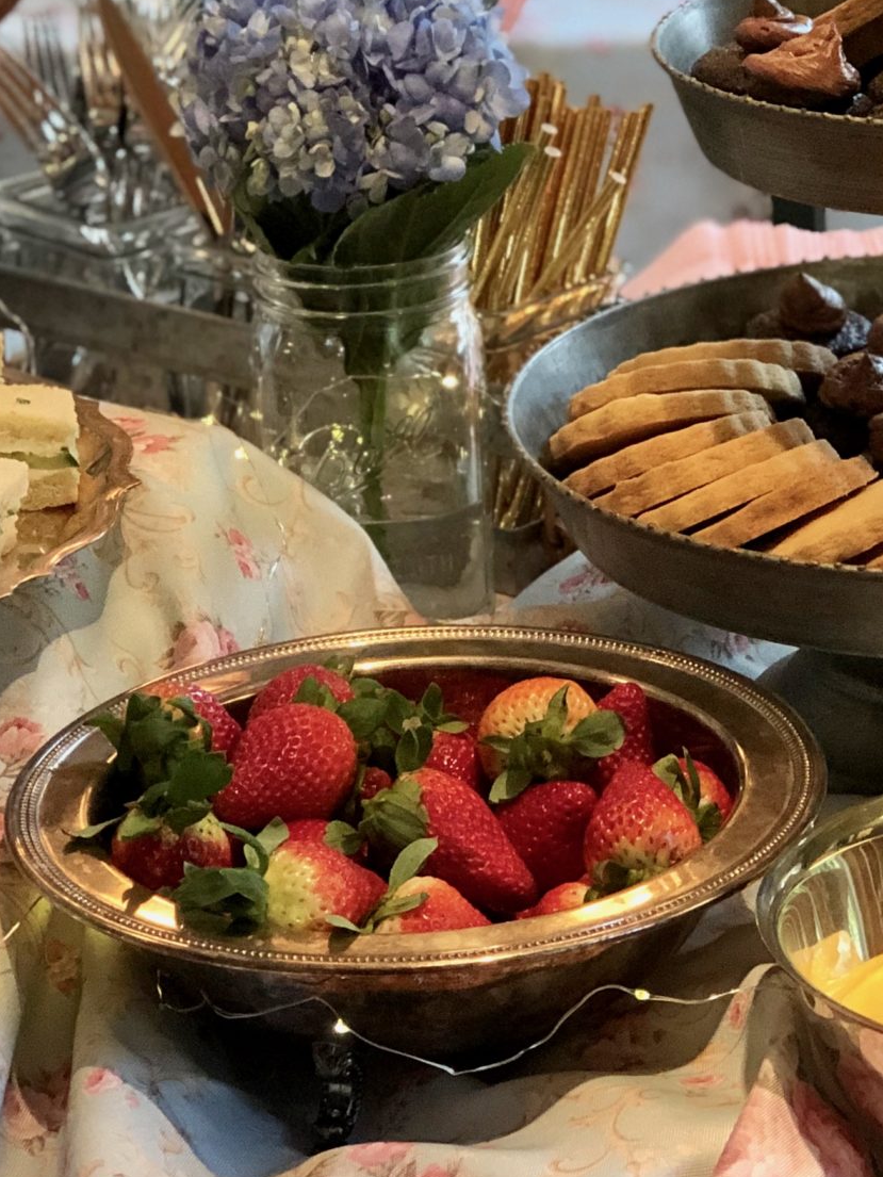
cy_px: 263
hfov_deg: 11.2
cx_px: 627
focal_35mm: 132
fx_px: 4489
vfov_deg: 14.9
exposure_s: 1/60
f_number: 2.8
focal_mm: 6.6
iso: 125
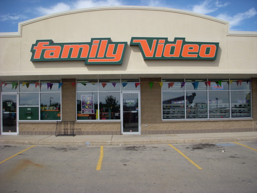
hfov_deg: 49.0
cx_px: 128
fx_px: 282
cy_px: 96
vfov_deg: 37.7
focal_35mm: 38
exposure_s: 1/1000
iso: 100
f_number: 3.3
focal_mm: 6.3
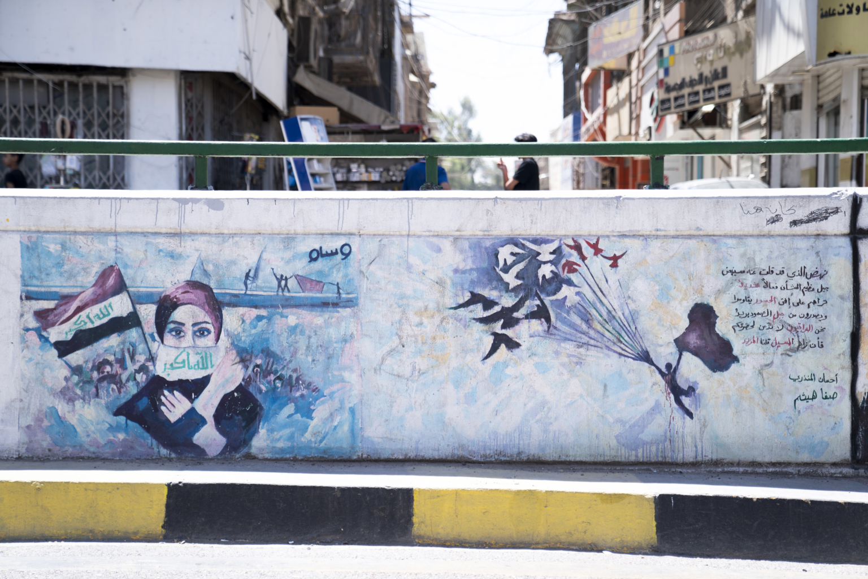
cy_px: 290
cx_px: 434
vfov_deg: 20.6
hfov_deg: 30.5
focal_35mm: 66
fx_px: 1591
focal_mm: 66
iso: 100
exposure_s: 1/500
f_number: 2.8
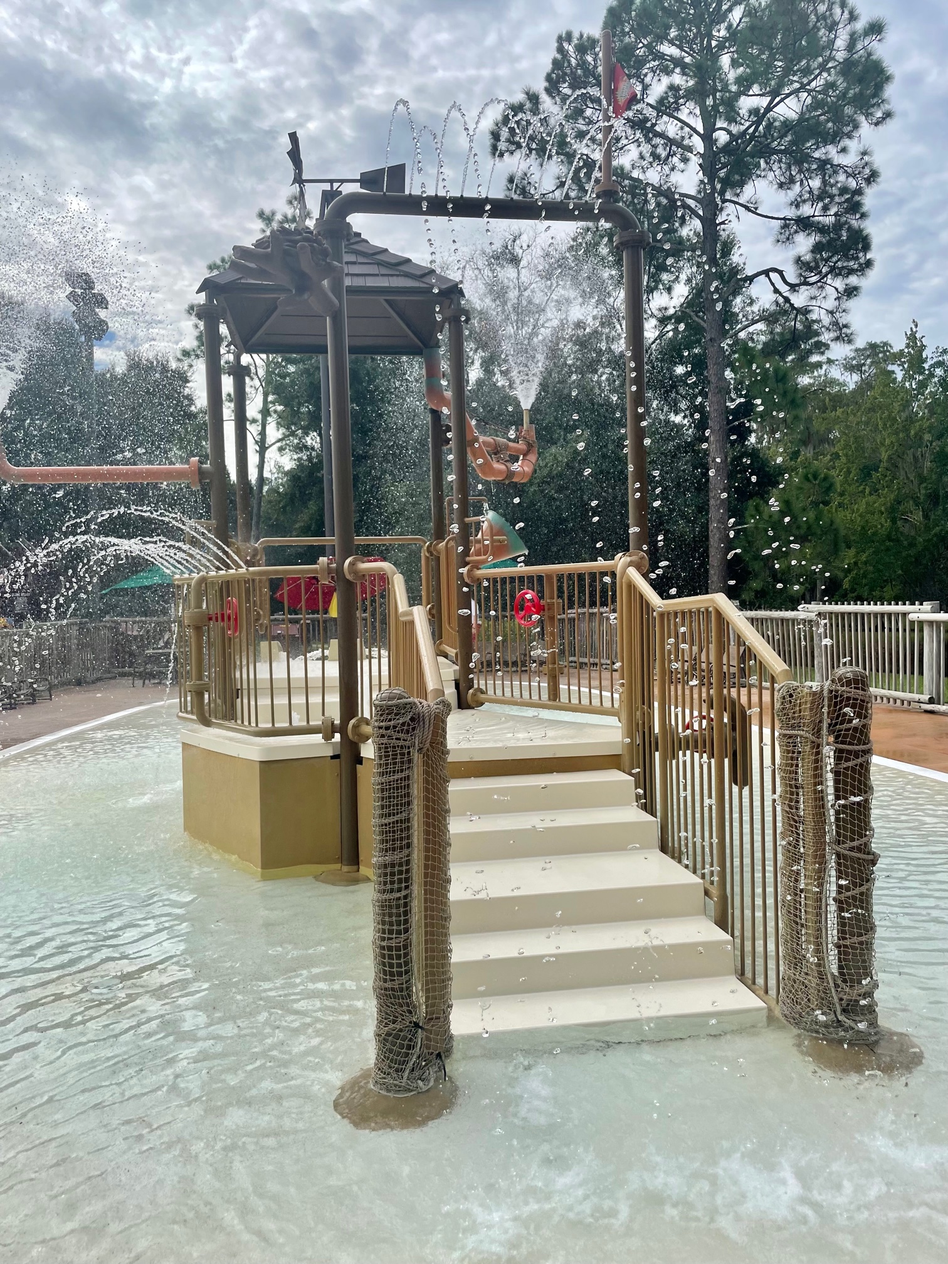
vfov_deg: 67.3
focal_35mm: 26
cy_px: 632
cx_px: 474
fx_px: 949
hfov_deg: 53.1
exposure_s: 1/4651
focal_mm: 4.2
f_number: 1.6
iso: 32
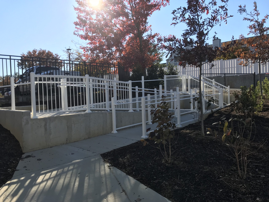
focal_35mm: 28
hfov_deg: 63.4
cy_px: 101
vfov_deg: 49.7
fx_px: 218
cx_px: 134
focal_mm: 3.99
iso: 20
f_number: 1.8
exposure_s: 1/1570
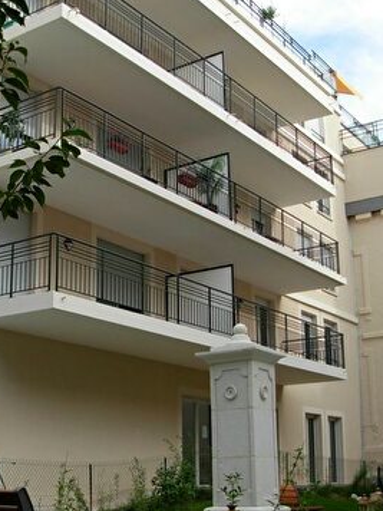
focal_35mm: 56
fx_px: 826
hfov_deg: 26.0
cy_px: 294
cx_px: 149
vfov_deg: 34.3
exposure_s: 1/418
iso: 79
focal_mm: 6.3
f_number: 2.9
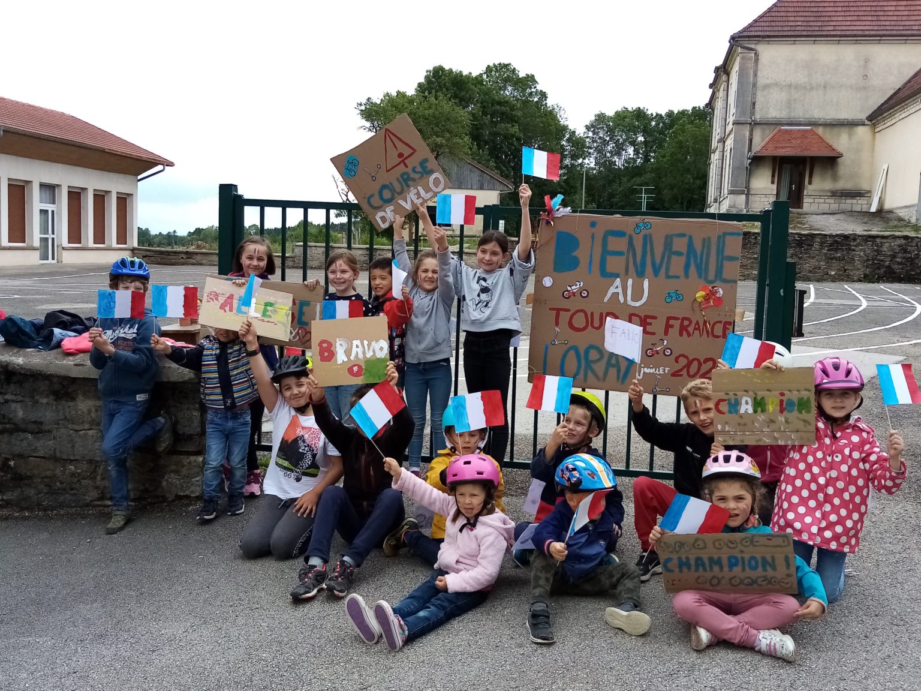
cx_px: 460
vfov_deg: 53.1
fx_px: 692
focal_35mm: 26
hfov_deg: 67.3
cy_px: 346
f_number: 1.8
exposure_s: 1/721
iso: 108
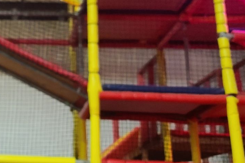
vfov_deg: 17.7
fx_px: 510
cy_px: -6
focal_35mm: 75
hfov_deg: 25.4
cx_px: -10
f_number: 1.8
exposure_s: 1/30
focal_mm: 7
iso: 640
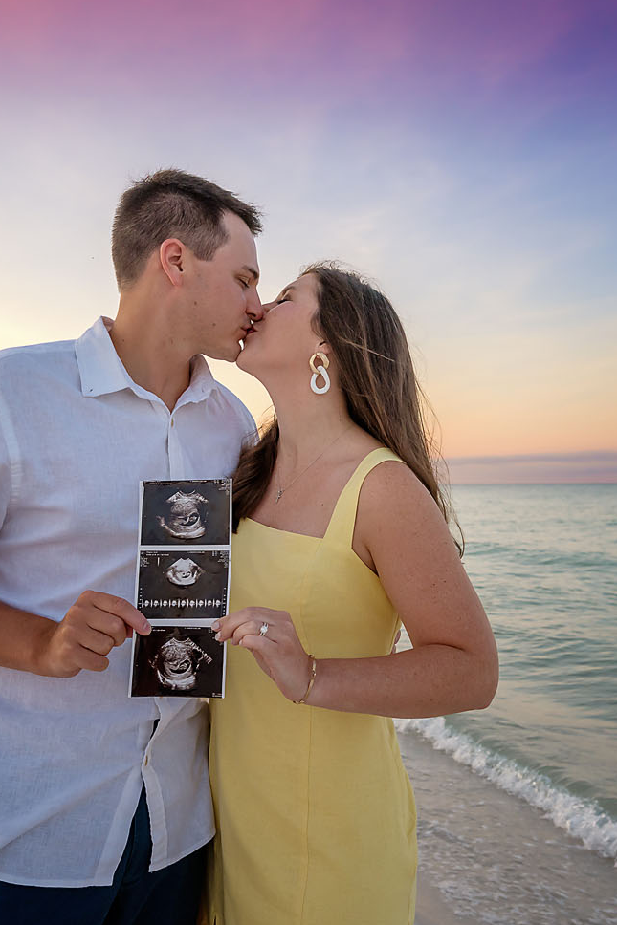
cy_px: 449
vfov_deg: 60.3
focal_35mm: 31
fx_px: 797
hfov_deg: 42.3
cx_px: 337
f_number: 5.6
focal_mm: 20
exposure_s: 1/500
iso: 500
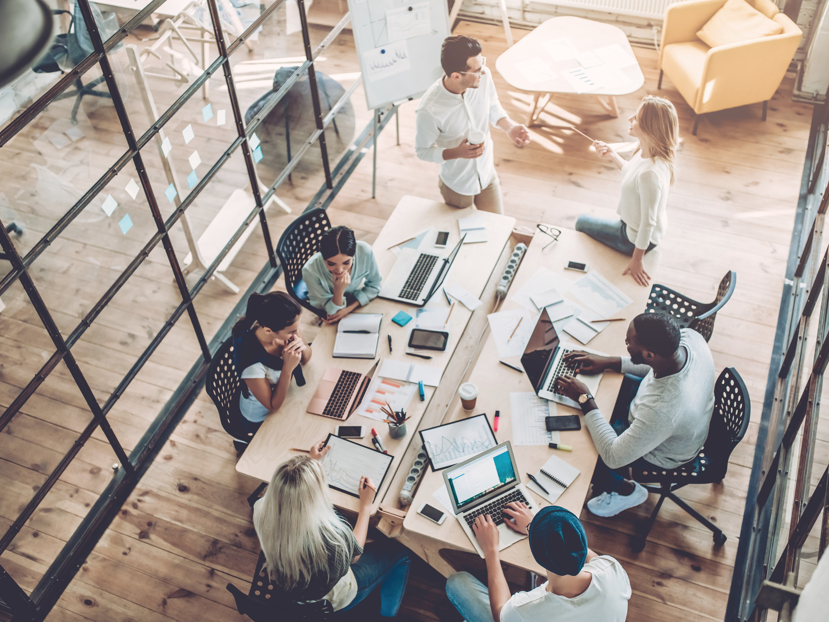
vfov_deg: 37.7
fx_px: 910
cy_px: 311
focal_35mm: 38
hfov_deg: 49.0
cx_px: 414
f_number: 1.8
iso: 640
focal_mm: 35
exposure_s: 1/250
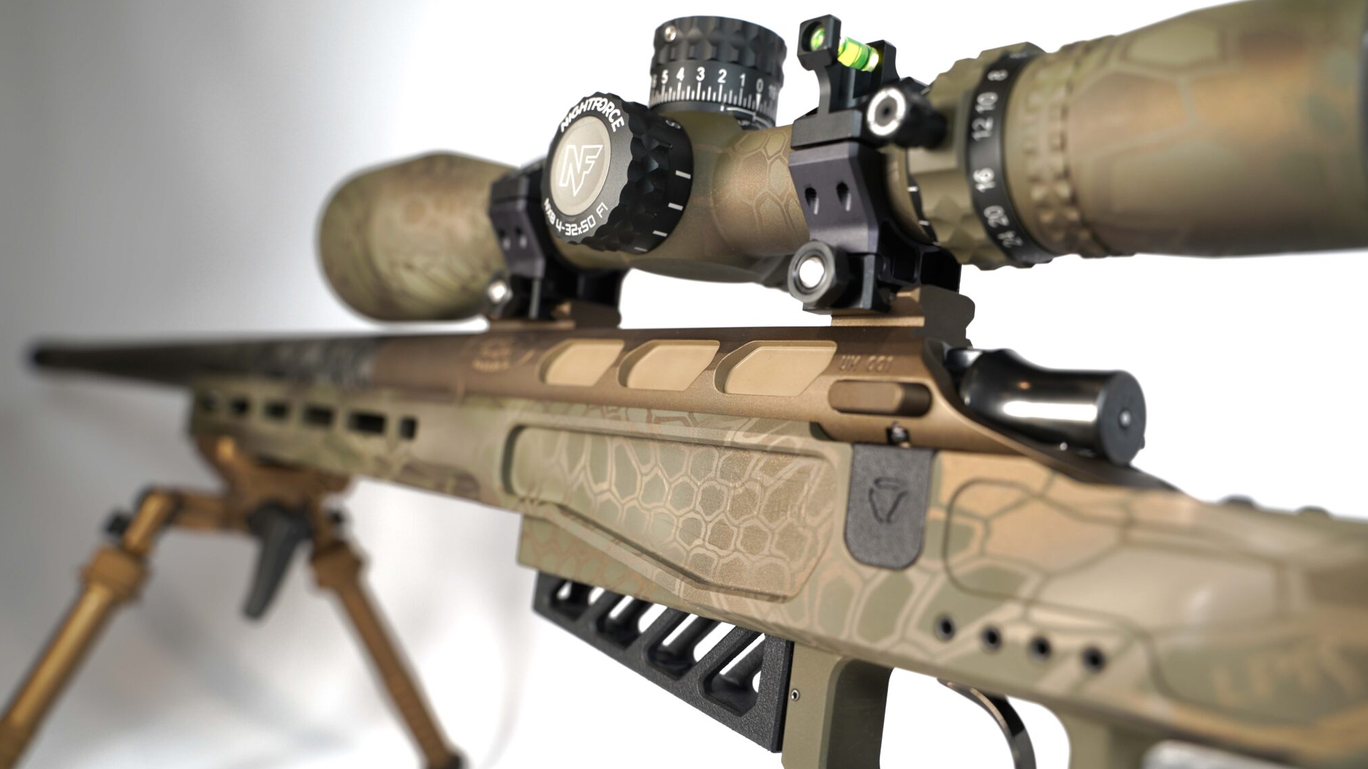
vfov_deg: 36.7
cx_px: 679
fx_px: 1161
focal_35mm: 32
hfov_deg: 61.0
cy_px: 381
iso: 100
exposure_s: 1/60
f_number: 4
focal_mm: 30
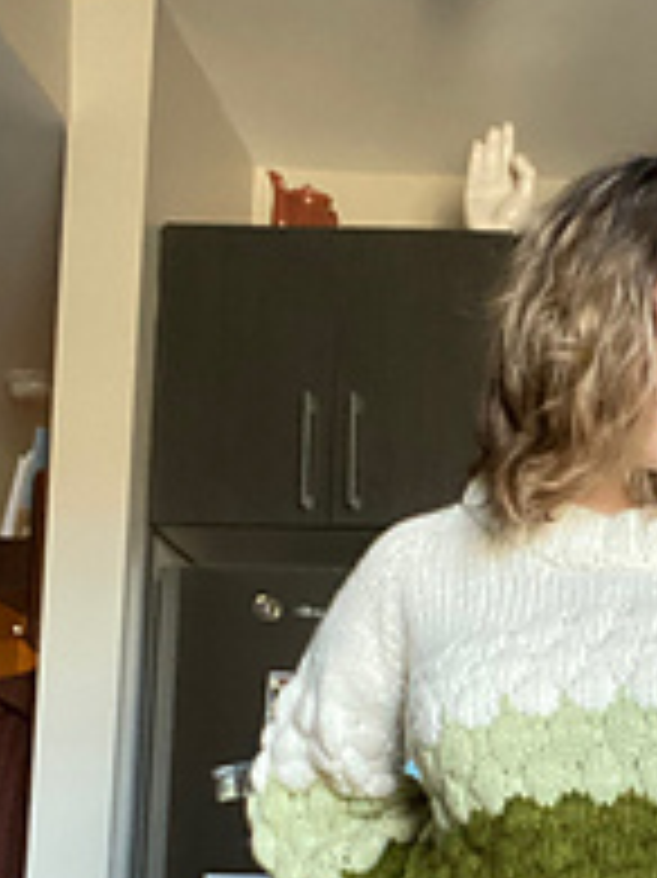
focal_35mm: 77
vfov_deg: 24.8
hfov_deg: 18.2
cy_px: 738
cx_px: 772
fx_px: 1951
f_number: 2.2
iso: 400
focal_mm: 2.71
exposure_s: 1/40
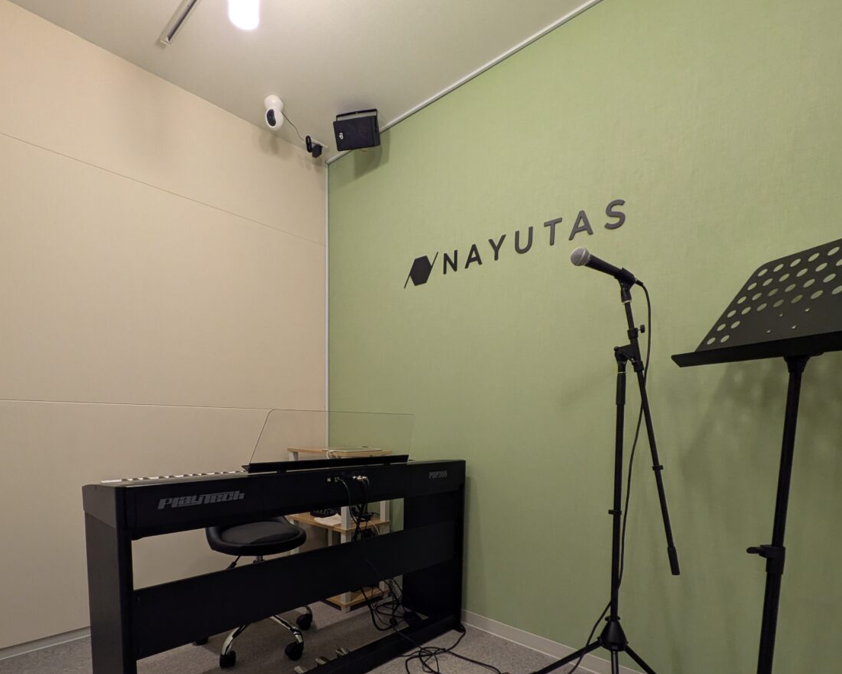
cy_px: 462
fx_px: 473
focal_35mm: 19
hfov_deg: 83.2
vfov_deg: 68.4
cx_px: 404
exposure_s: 1/25
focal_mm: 1.83
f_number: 2.2
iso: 70
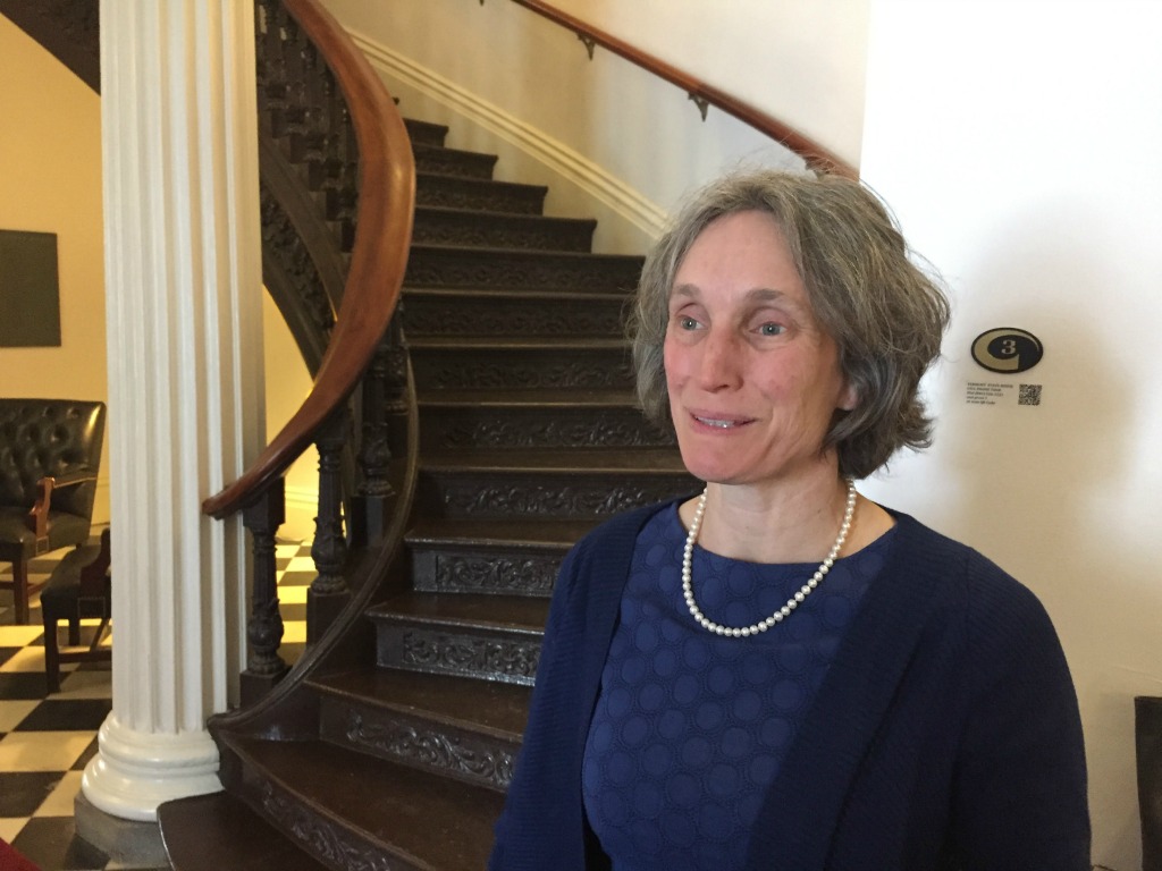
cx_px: 581
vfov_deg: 48.2
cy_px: 436
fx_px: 973
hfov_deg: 61.7
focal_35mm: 29
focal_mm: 4.15
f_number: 2.2
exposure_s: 1/17
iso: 400
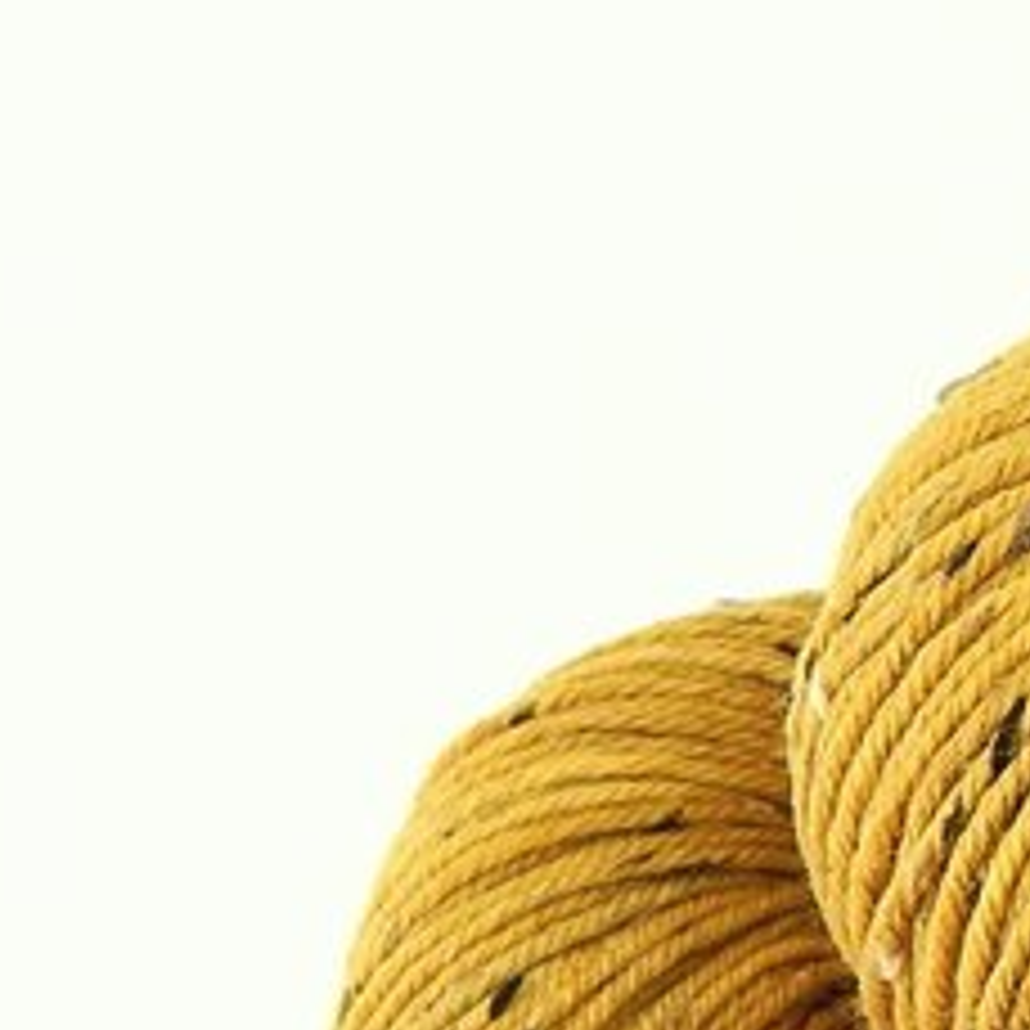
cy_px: 803
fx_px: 3804
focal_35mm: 113
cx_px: 1669
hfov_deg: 14.2
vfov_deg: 15.3
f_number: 3.3
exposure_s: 1/40
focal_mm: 6.1
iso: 125
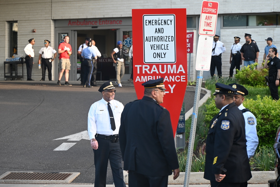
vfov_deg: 10.2
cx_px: 140
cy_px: 94
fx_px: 1050
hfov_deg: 15.2
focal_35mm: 135
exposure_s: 1/250
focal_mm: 135
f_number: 6.3
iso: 800
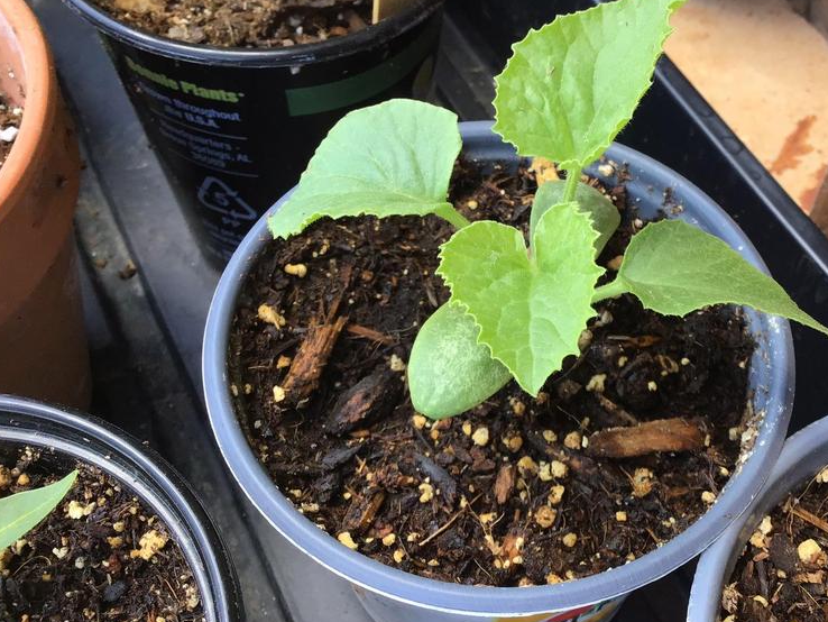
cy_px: 321
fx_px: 1005
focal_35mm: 42
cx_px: 532
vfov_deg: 34.4
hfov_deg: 44.3
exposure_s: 1/120
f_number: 2.4
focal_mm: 3.3
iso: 40
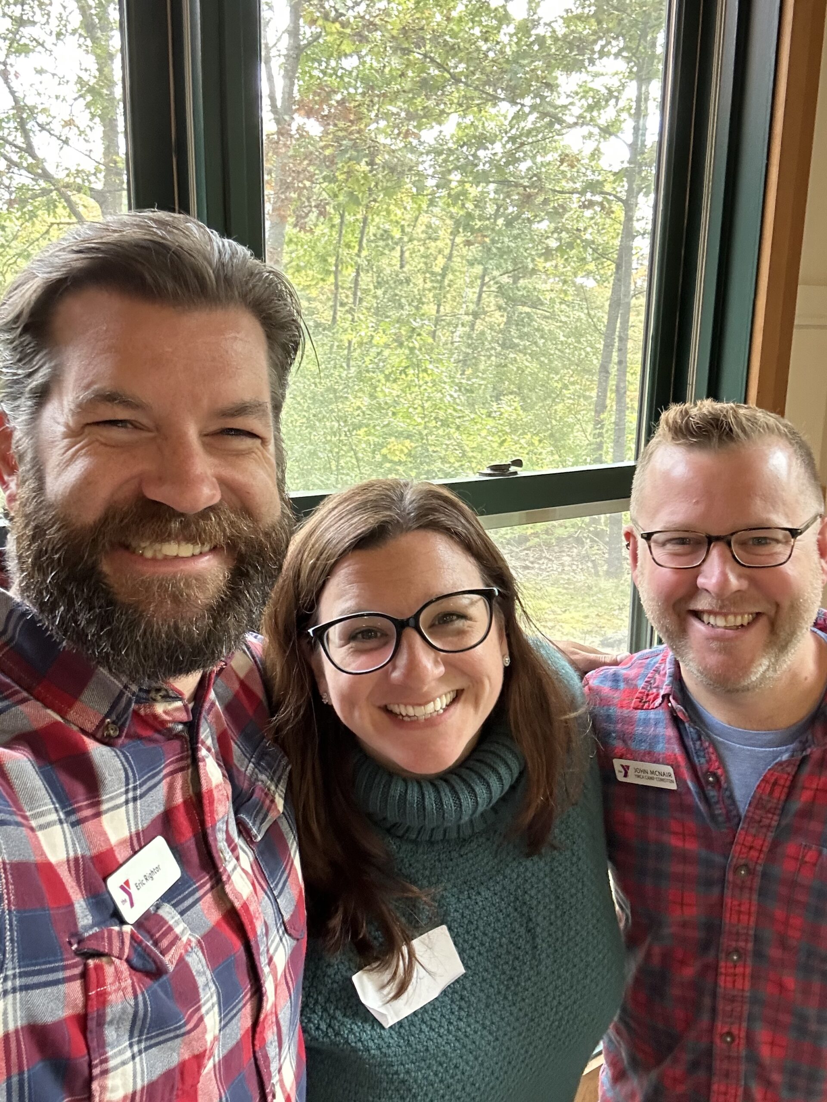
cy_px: 551
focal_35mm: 30
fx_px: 956
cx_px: 414
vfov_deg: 60.0
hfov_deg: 46.8
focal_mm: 2.69
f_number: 1.9
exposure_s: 1/60
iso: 160
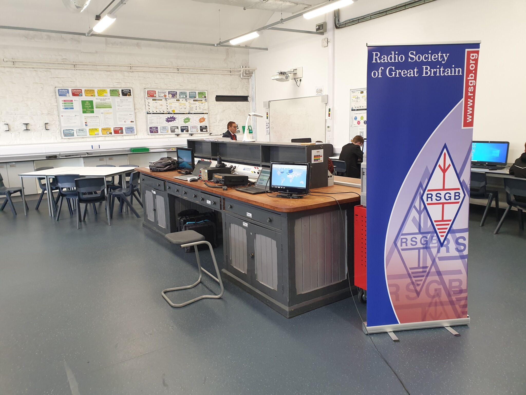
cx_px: 263
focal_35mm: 26
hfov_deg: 67.3
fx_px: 395
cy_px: 198
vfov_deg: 53.1
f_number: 2.4
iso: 200
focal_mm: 4.3
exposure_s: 1/50
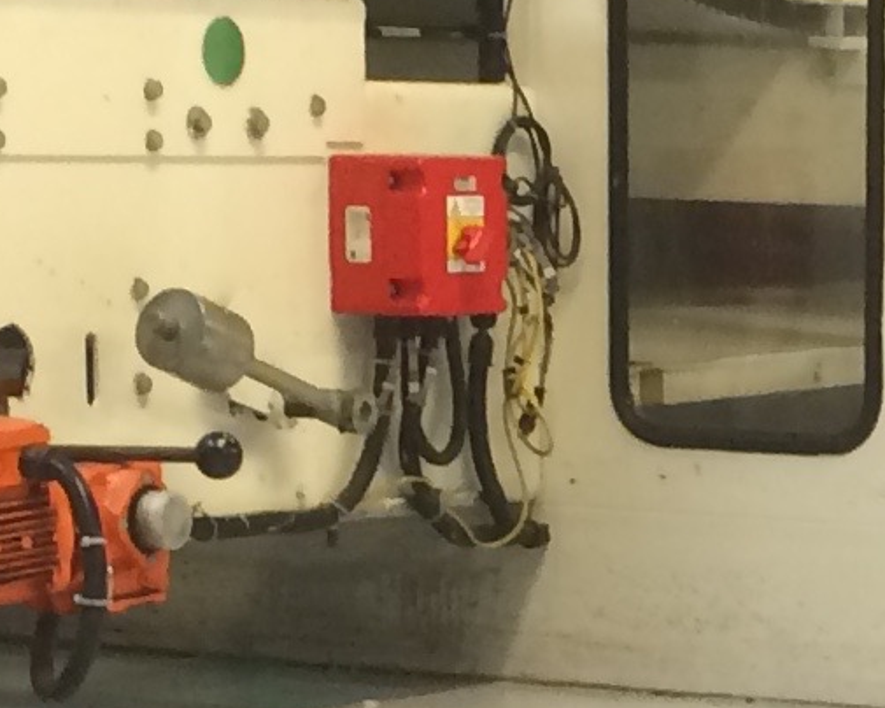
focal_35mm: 183
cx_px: 1221
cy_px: 941
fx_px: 4793
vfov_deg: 8.3
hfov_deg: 10.3
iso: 125
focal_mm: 4.15
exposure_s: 1/33
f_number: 2.2
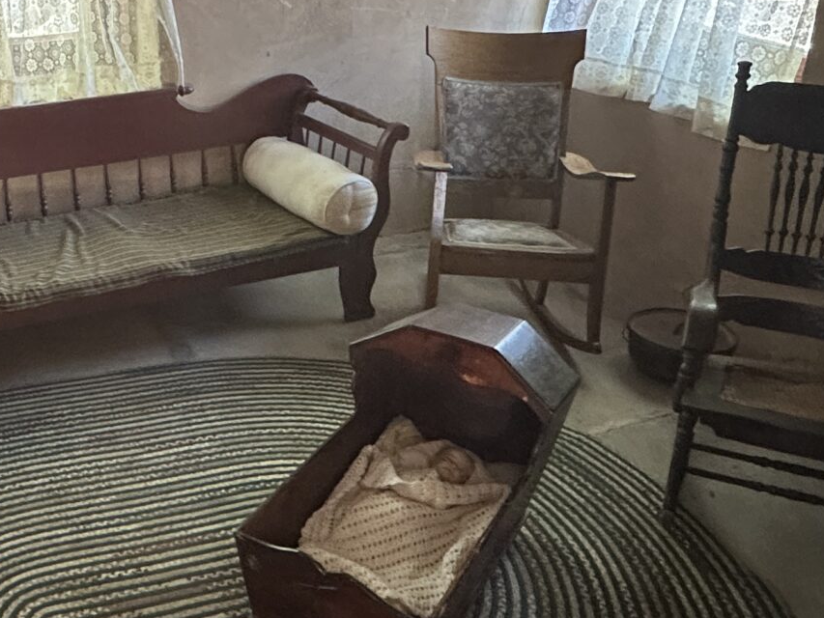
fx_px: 1000
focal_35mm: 42
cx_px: 110
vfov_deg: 34.0
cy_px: 204
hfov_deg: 41.8
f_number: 2.2
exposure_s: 1/60
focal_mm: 2.22
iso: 640
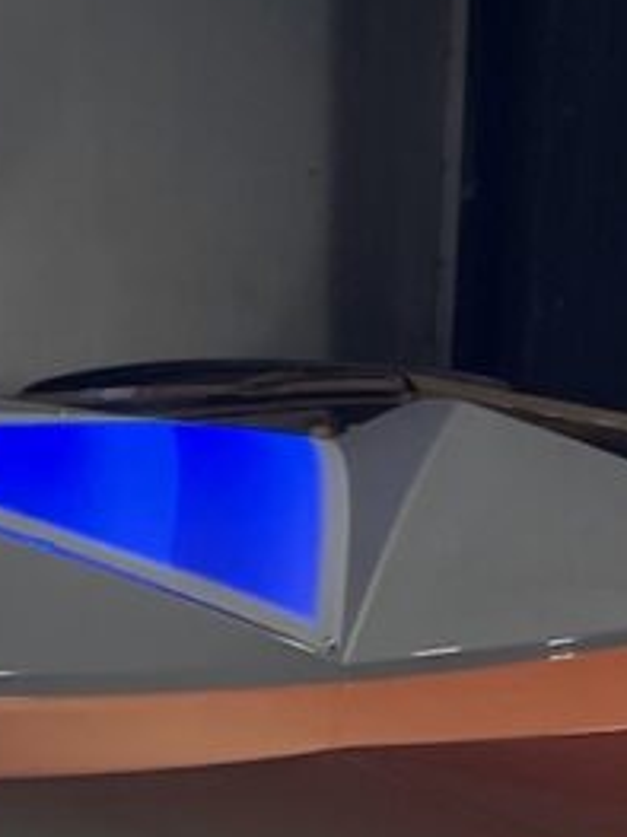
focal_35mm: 152
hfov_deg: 9.4
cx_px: -404
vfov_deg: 11.8
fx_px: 3674
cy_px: 1579
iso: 32
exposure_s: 1/196
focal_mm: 4.2
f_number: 1.6
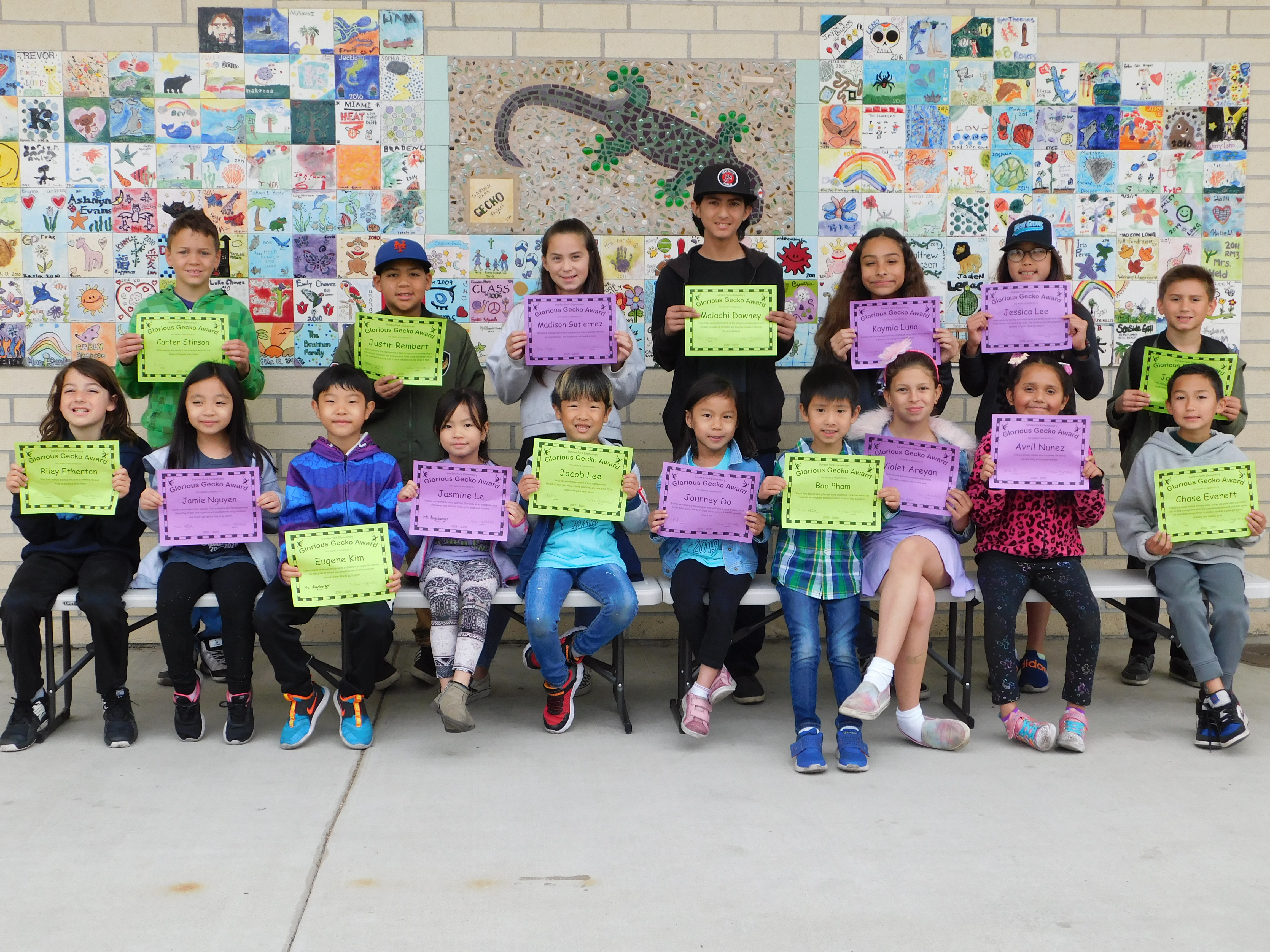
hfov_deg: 42.1
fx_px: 1651
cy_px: 476
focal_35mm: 45
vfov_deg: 32.2
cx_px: 635
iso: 125
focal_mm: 8
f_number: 3.7
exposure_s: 1/200
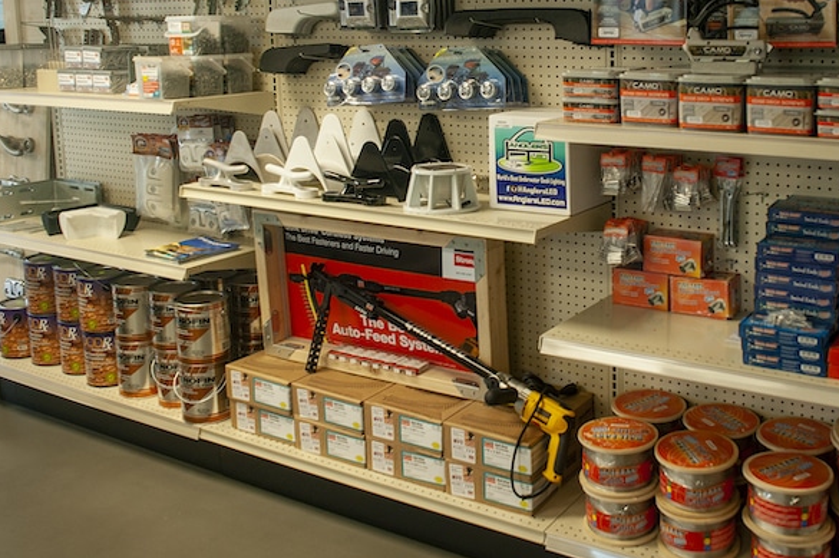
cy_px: 143
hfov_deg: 46.9
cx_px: 539
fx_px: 955
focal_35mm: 41
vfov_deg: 32.0
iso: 125
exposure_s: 1/60
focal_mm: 24
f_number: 3.5
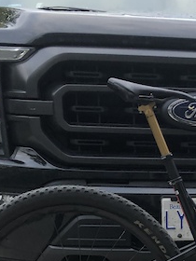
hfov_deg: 17.7
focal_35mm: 80
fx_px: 604
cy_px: 346
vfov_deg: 21.8
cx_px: 222
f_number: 1.8
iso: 32
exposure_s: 1/30
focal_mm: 3.99
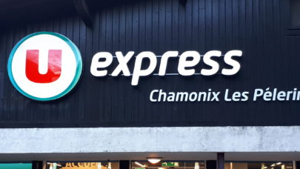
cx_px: 163
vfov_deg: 19.7
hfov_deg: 34.3
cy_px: 111
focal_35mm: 61
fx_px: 485
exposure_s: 1/33
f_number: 1.9
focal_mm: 3.6
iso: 50
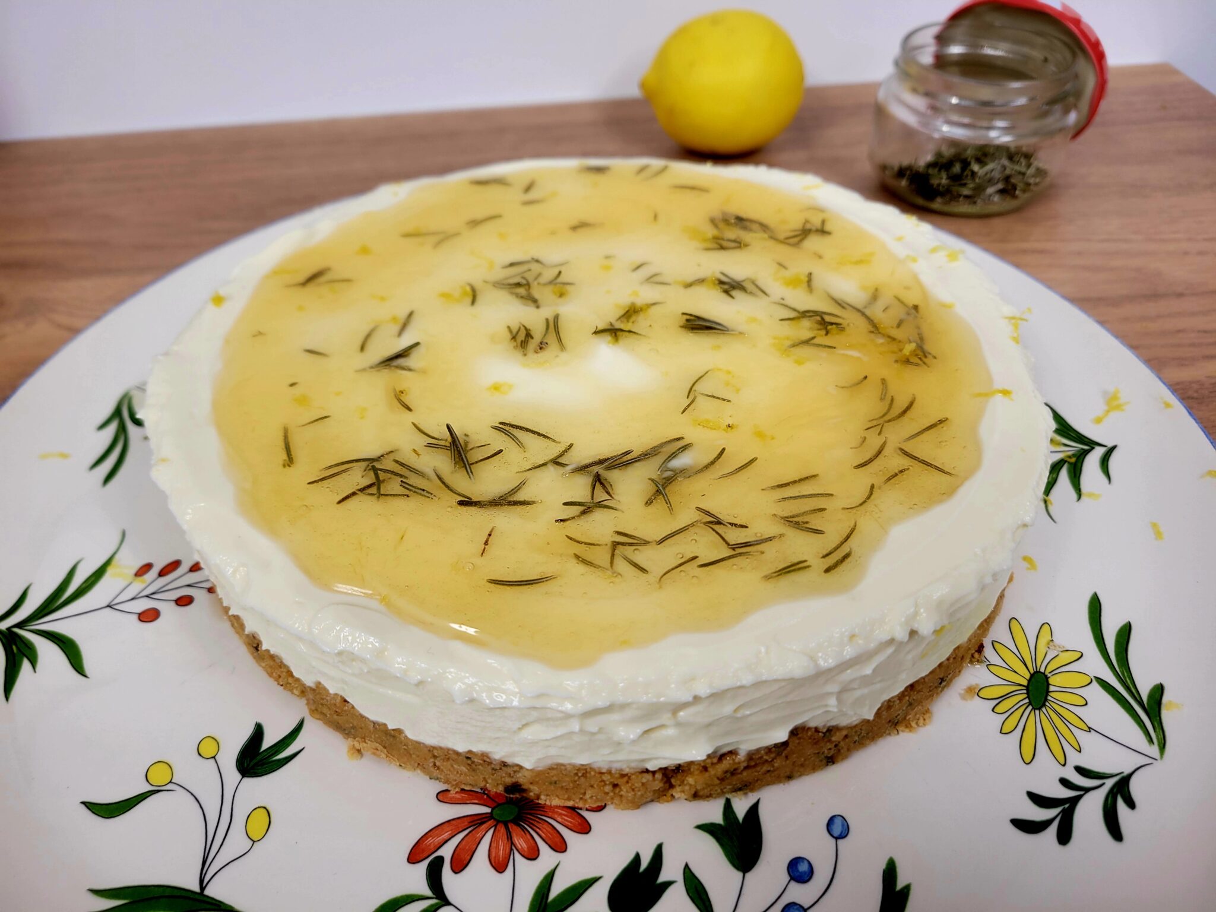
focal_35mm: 26
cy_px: 456
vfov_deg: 53.1
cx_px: 608
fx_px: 913
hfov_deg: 67.3
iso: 40
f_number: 1.8
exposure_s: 1/50
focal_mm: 5.4
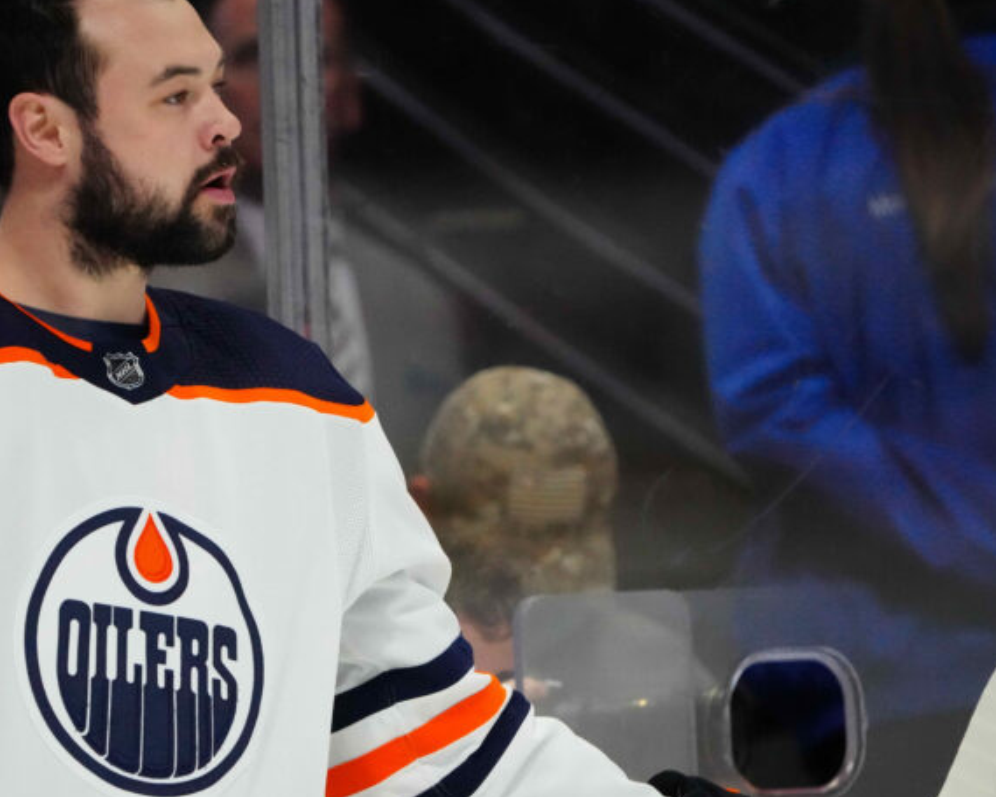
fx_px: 24344
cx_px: 208
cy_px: 523
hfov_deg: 2.3
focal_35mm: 826
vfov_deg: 1.9
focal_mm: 489
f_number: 6.3
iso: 12800
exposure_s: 1/2000
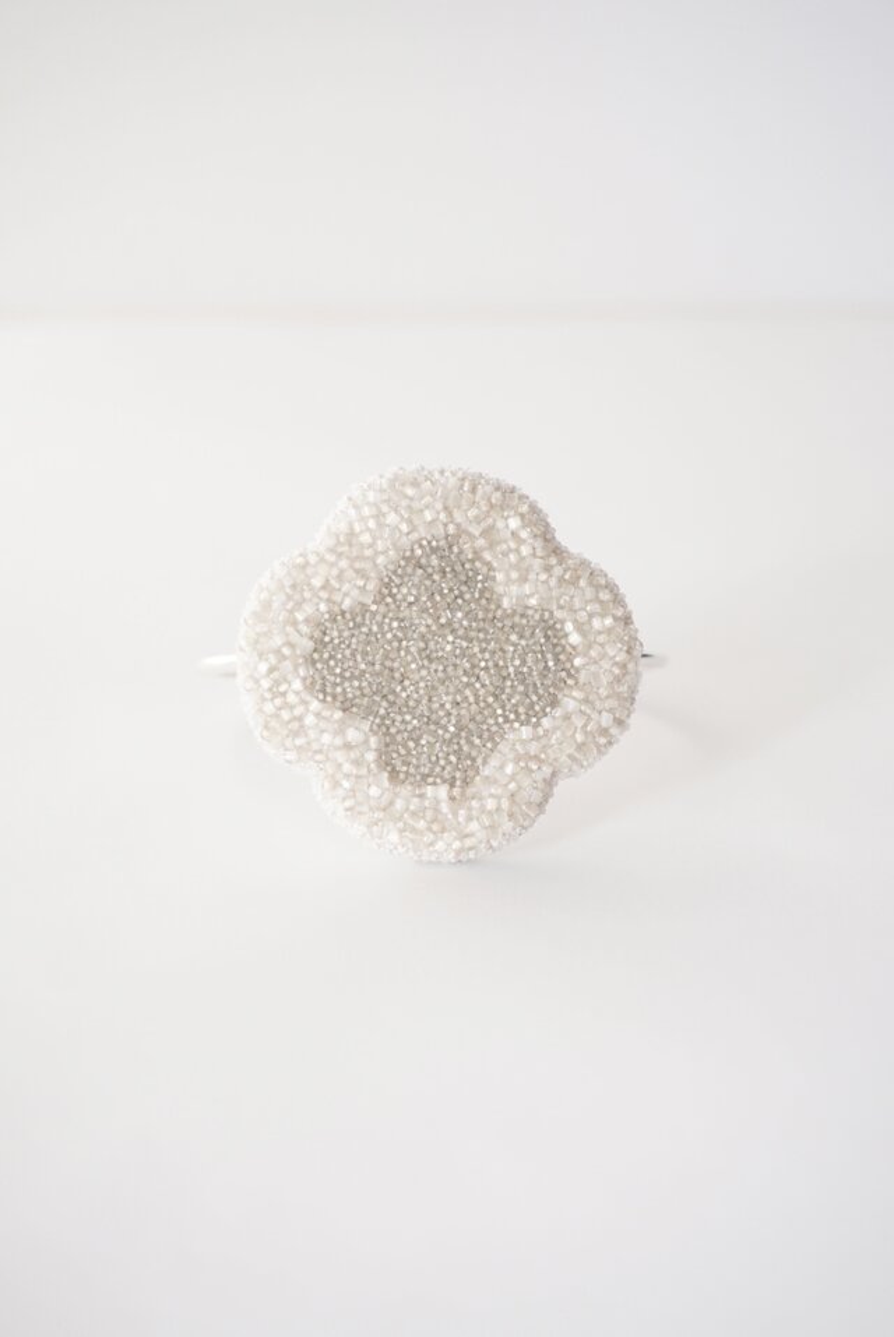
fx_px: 2286
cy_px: 668
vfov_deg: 32.6
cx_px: 447
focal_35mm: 62
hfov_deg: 22.1
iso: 320
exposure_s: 1/80
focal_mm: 41
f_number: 5.6
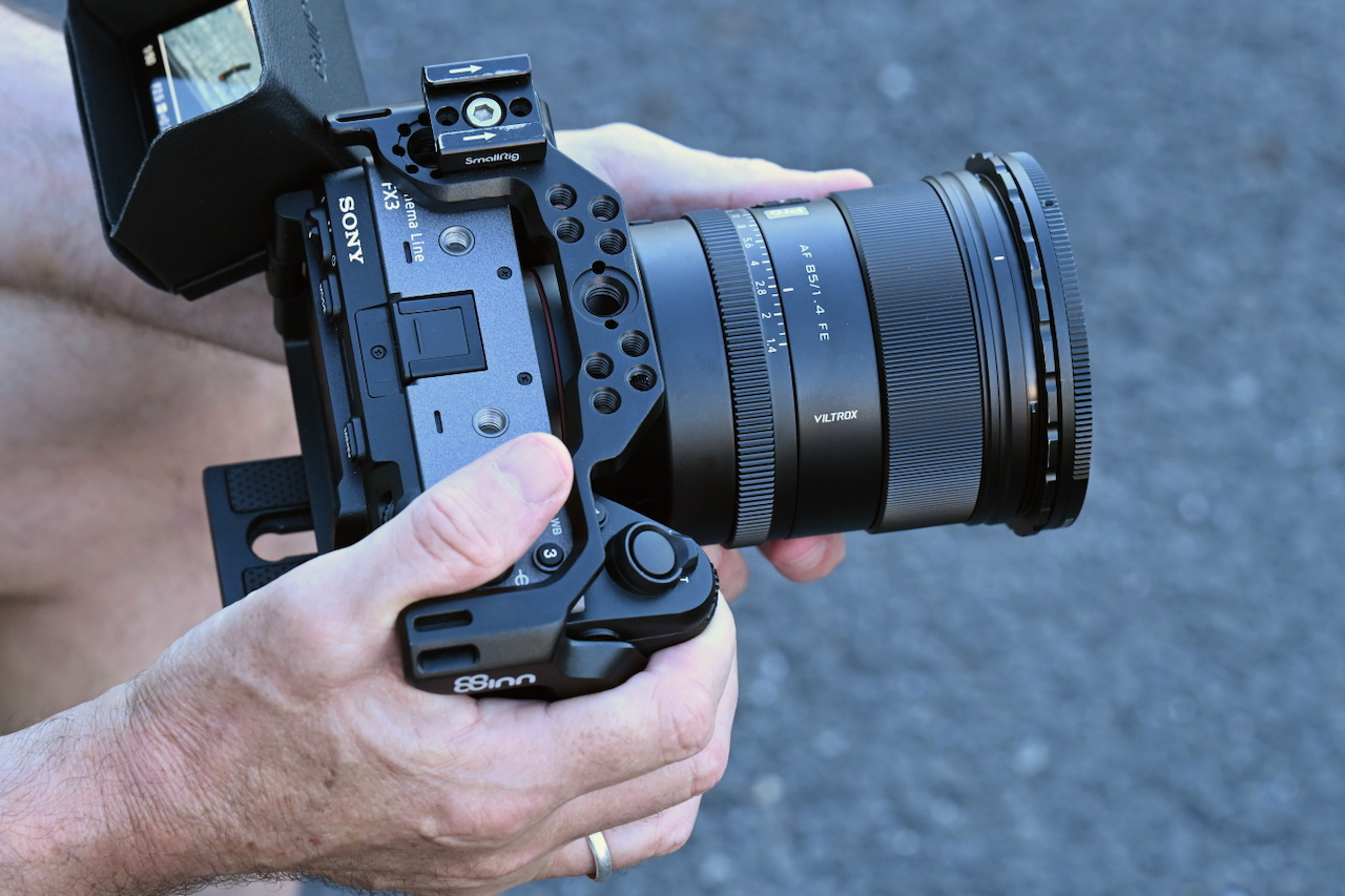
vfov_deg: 10.9
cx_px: 672
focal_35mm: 126
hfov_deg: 16.3
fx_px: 4707
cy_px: 448
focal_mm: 84
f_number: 5.6
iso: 1600
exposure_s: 1/100
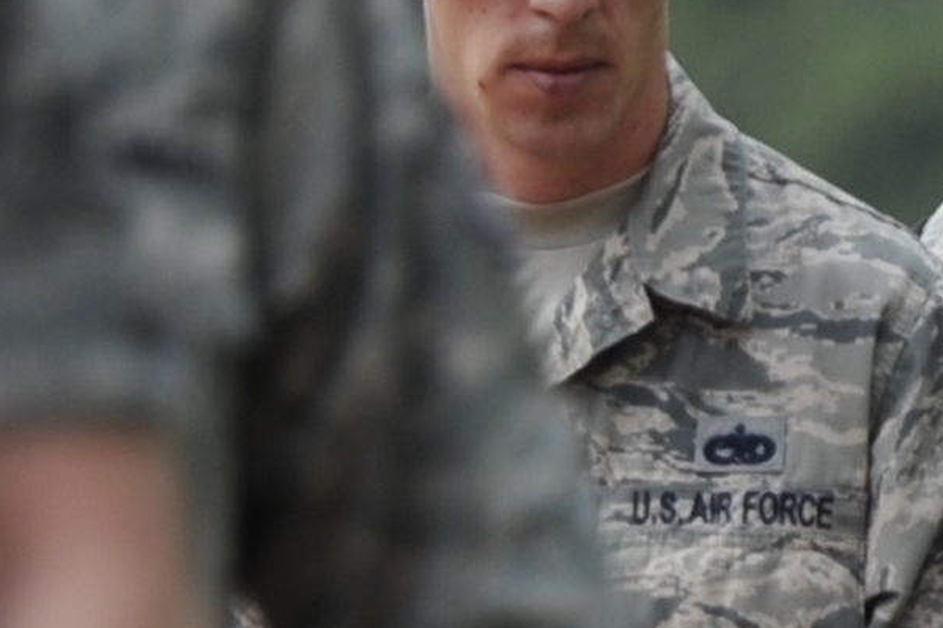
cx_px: 1105
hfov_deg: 1.5
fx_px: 37210
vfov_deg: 1.0
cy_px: 1365
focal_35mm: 1421
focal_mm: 200
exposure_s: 1/2000
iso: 160
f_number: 2.8
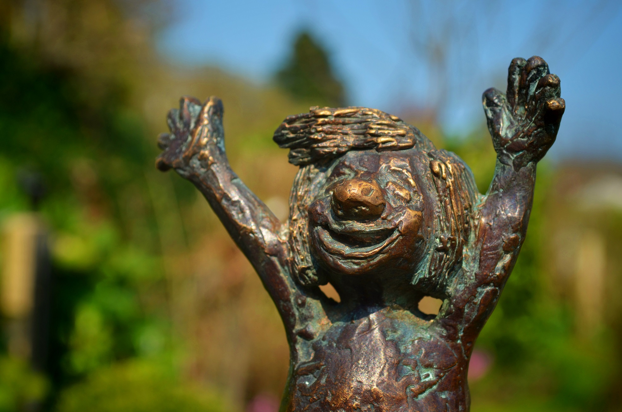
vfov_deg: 19.6
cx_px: 311
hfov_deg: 29.3
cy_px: 206
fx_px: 1190
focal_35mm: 69
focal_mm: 46
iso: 100
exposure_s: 1/250
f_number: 8
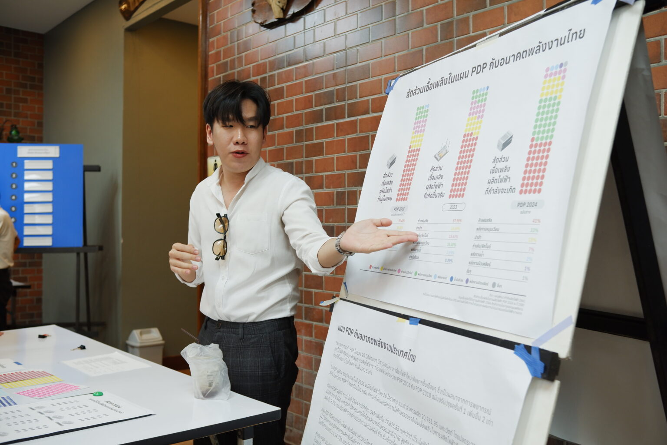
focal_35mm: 35
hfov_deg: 54.4
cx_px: 334
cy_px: 222
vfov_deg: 37.9
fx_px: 648
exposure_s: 1/70
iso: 500
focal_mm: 23
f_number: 3.2
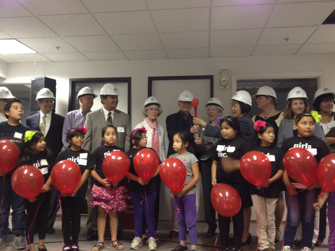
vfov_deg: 40.7
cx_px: 168
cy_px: 126
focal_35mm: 35
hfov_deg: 52.6
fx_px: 339
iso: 400
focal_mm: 4.28
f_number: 2.4
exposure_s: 1/15
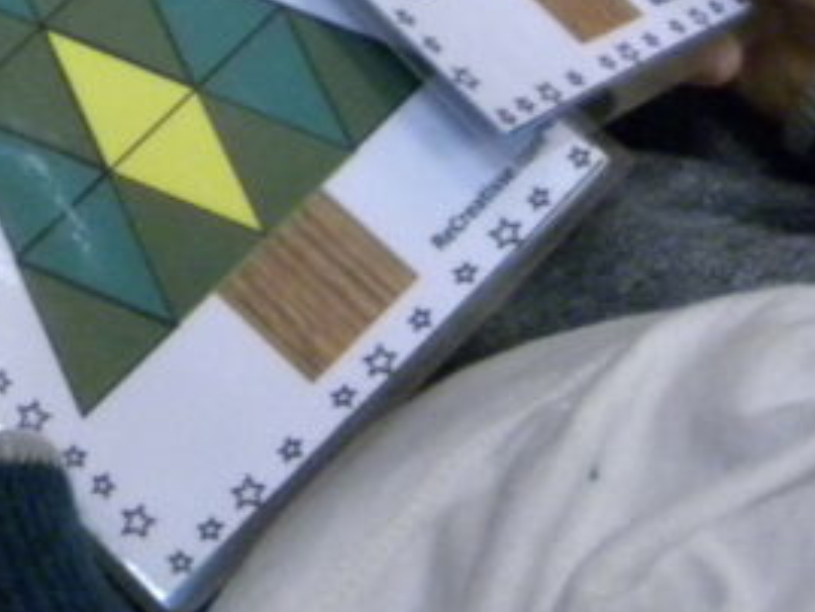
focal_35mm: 99
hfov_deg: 16.9
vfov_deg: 14.6
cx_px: -582
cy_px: -64
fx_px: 2332
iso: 400
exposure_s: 1/88.6
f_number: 2.8
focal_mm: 4.6
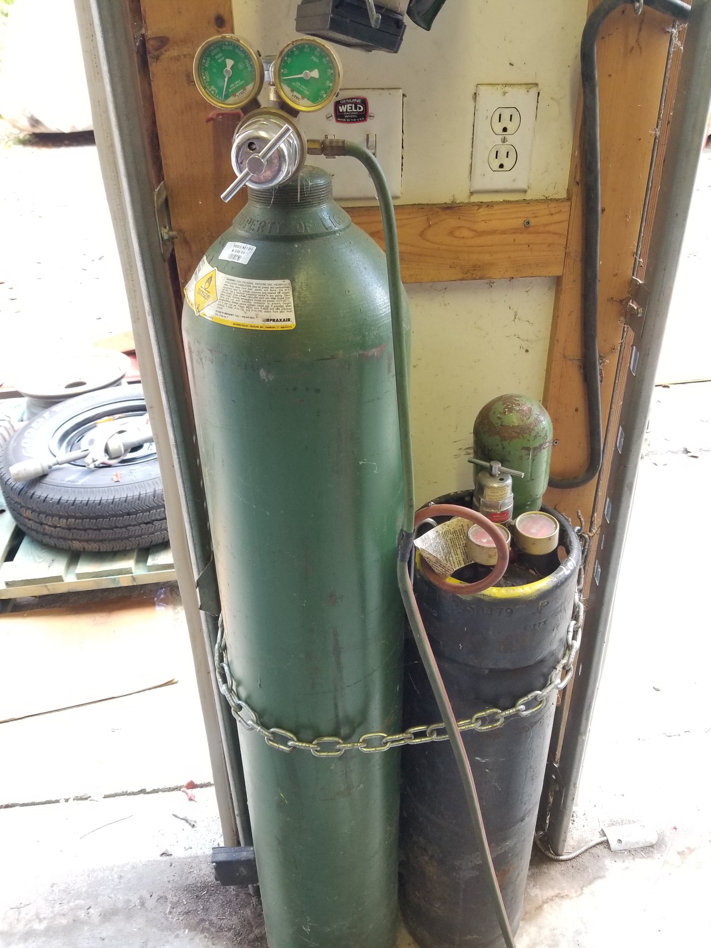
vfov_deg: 67.3
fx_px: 712
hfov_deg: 53.1
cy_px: 474
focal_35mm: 26
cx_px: 356
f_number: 1.7
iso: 160
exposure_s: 1/60
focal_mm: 4.25
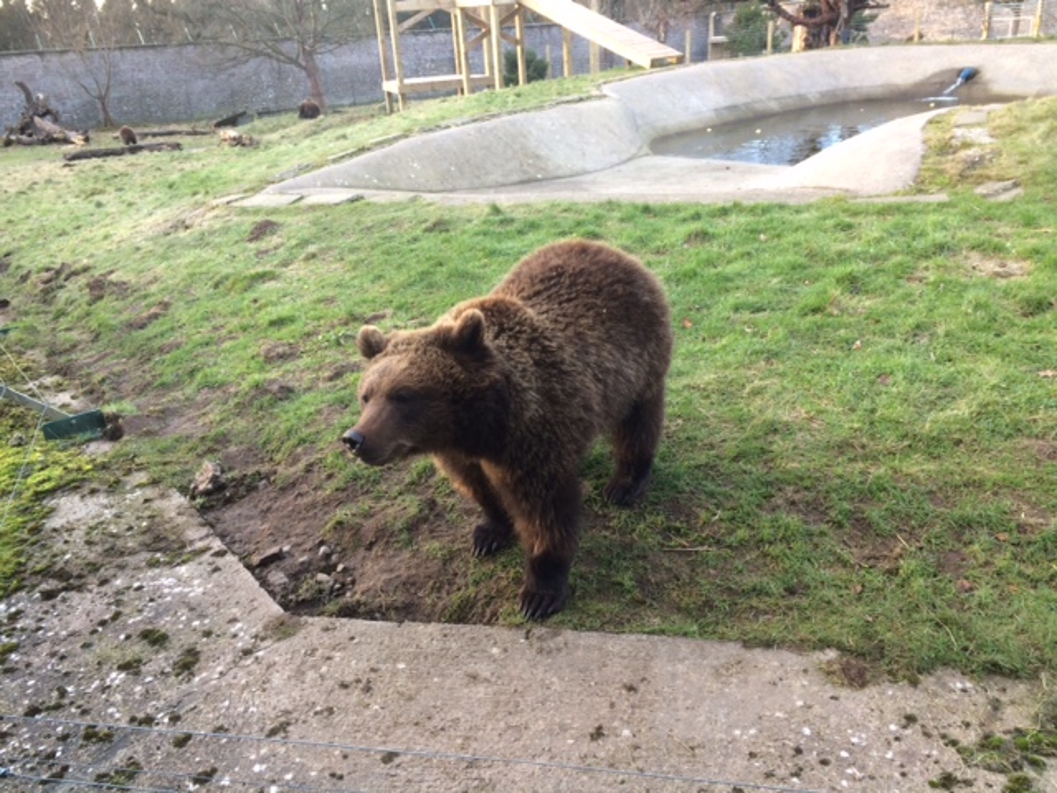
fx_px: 886
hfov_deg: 61.7
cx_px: 528
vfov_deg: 48.2
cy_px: 396
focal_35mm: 29
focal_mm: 4.15
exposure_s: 1/50
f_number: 2.2
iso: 50
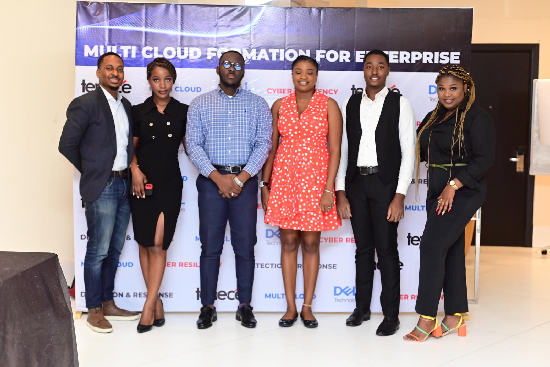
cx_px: 275
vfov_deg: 27.0
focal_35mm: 50
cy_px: 184
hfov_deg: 39.6
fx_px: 764
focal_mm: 50
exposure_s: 1/125
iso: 3200
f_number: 3.5
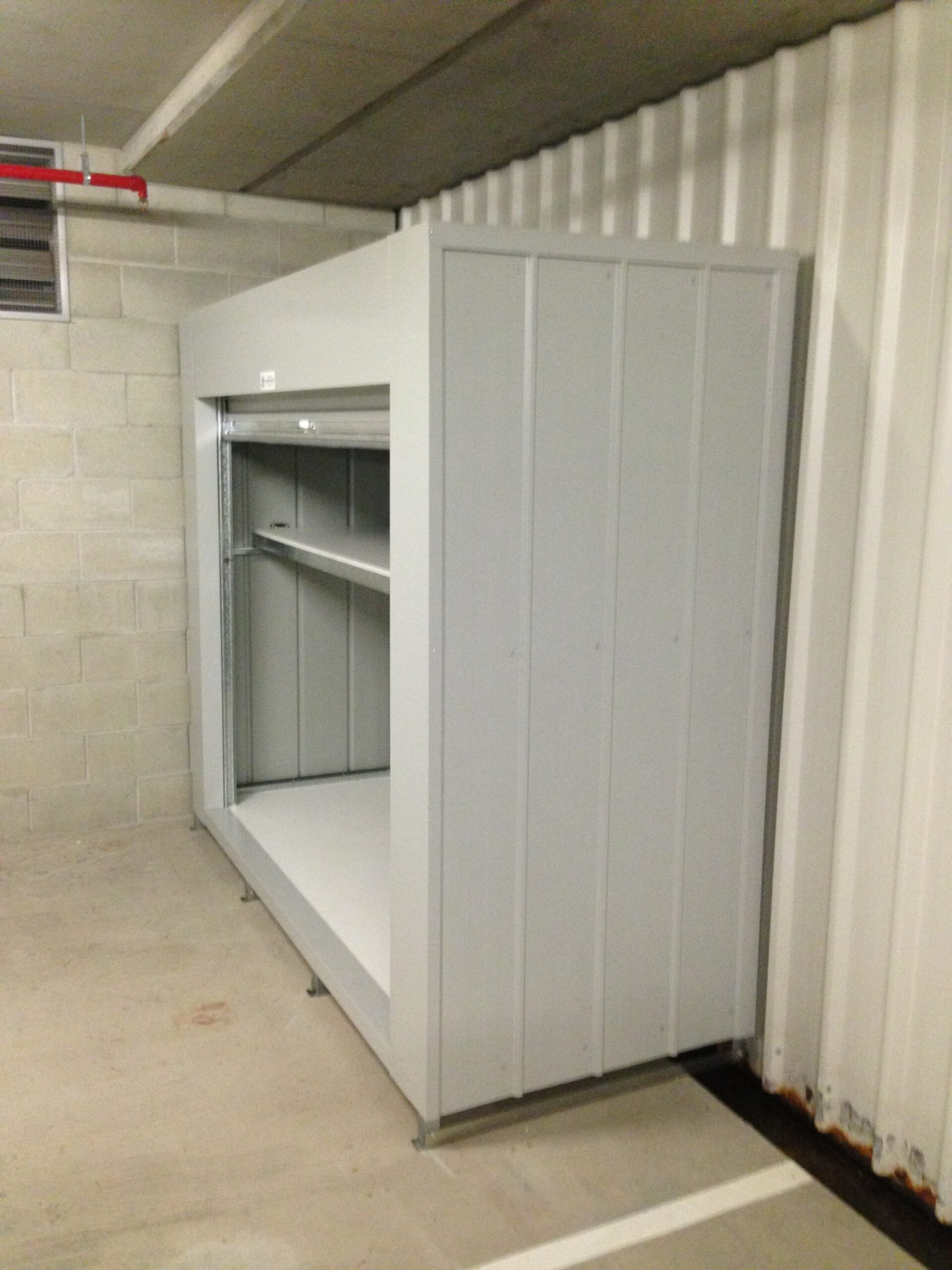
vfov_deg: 55.4
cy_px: 635
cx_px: 476
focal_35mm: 33
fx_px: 1210
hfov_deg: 42.9
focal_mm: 4.13
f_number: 2.4
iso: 320
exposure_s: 1/20
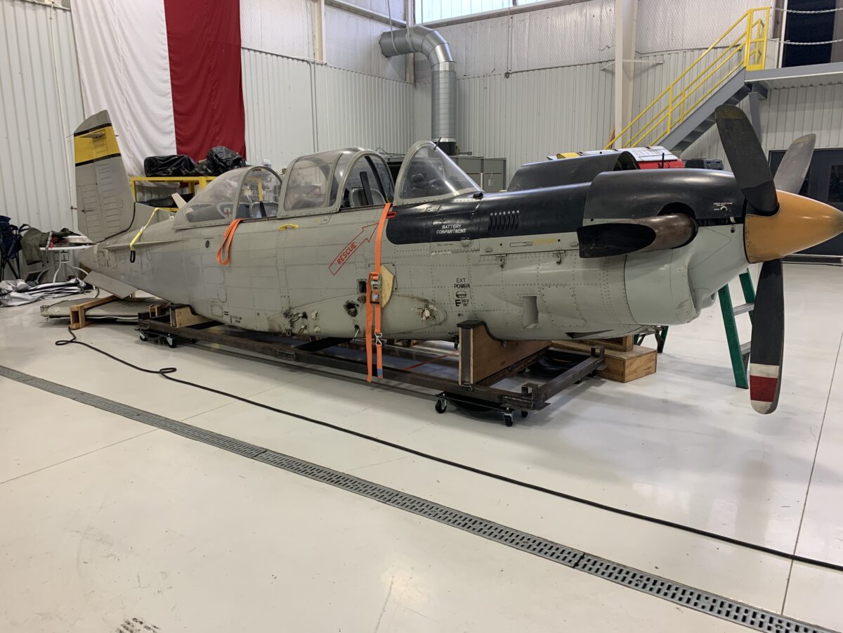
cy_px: 316
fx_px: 633
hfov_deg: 67.3
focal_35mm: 26
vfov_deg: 53.1
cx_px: 422
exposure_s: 1/60
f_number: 1.8
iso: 100
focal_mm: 4.25
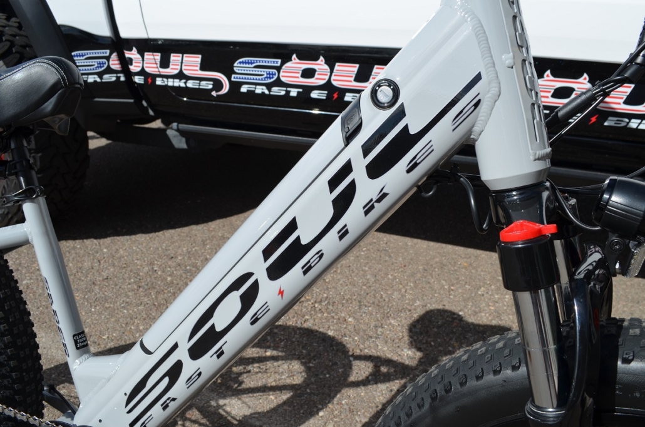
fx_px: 536
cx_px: 322
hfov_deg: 62.0
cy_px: 214
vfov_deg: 43.4
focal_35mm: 30
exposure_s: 1/250
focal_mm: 20
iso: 100
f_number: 8
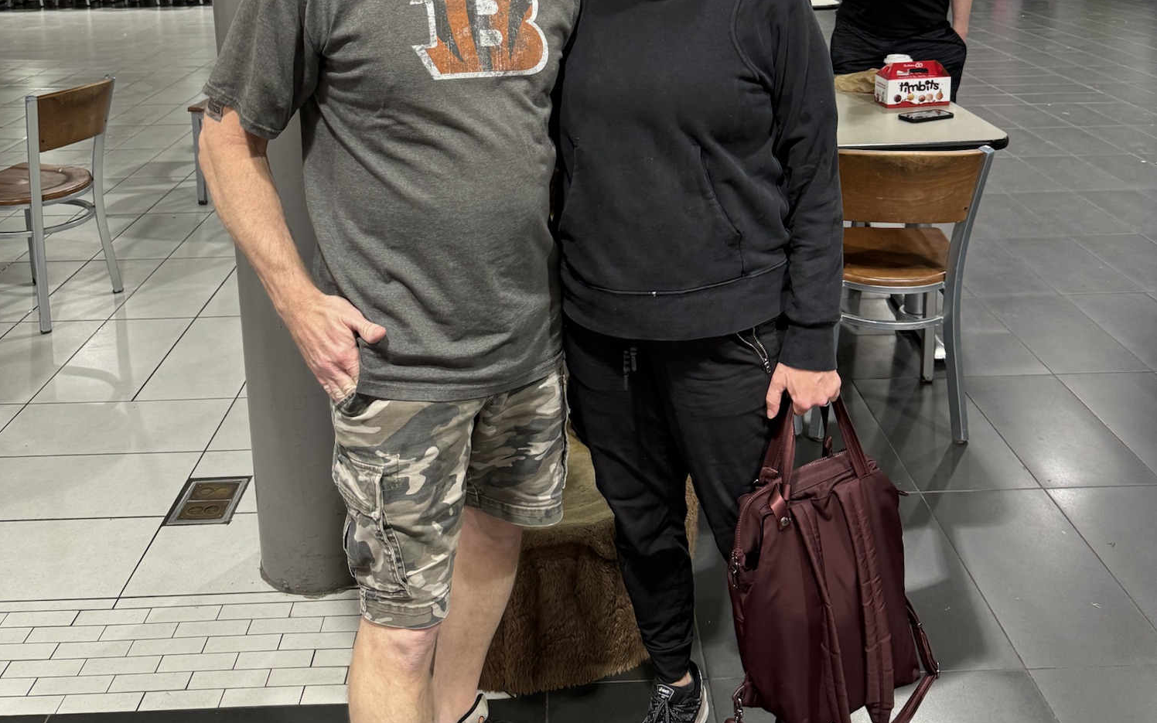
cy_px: 107
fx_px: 1072
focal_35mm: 34
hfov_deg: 56.7
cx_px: 578
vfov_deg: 35.6
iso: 160
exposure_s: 1/64
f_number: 1.78
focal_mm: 6.76
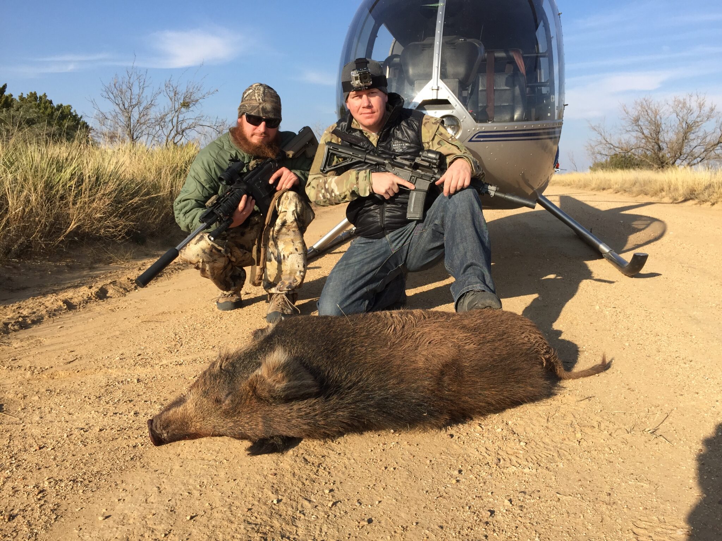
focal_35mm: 29
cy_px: 270
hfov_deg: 61.7
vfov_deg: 48.2
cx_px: 361
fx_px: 605
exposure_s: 1/1412
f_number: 2.2
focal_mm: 4.15
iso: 32
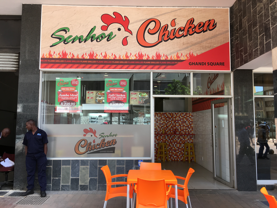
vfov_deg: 48.2
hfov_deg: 61.7
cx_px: 138
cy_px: 104
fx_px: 232
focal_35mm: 29
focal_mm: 4.15
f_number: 2.2
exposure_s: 1/100
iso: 40
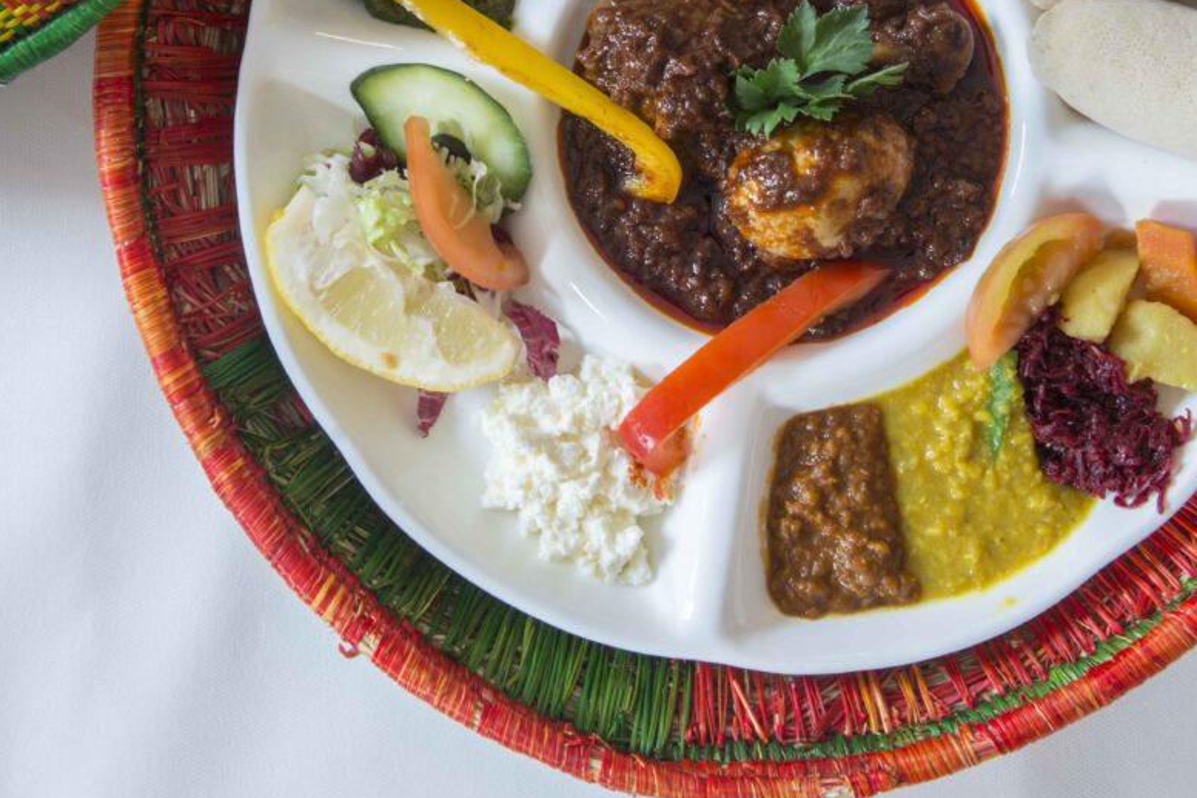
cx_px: 661
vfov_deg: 15.6
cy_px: 119
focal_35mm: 87
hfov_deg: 23.4
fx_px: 2893
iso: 100
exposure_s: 3
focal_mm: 44
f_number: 11
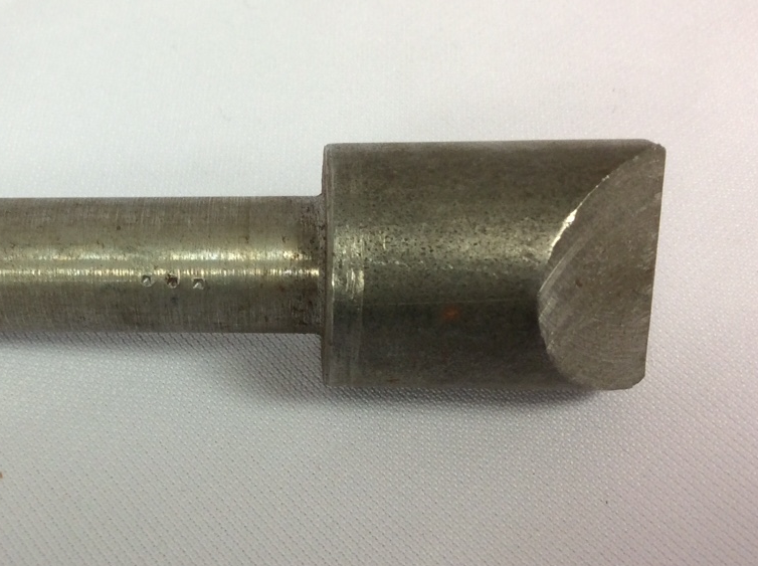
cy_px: 286
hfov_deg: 33.8
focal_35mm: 55
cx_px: 140
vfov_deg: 26.5
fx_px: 1202
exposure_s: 1/24
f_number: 2.4
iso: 50
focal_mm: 3.3
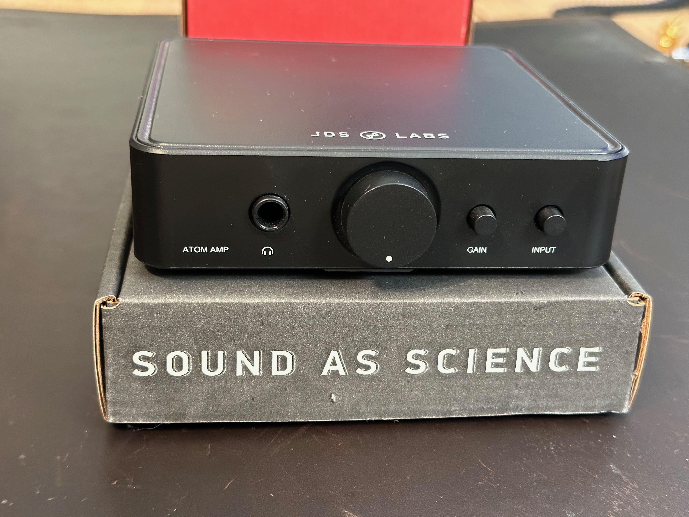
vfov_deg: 30.3
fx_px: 955
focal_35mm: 48
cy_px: 258
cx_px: 344
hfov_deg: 39.7
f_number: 1.78
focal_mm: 6.86
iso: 500
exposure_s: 1/30
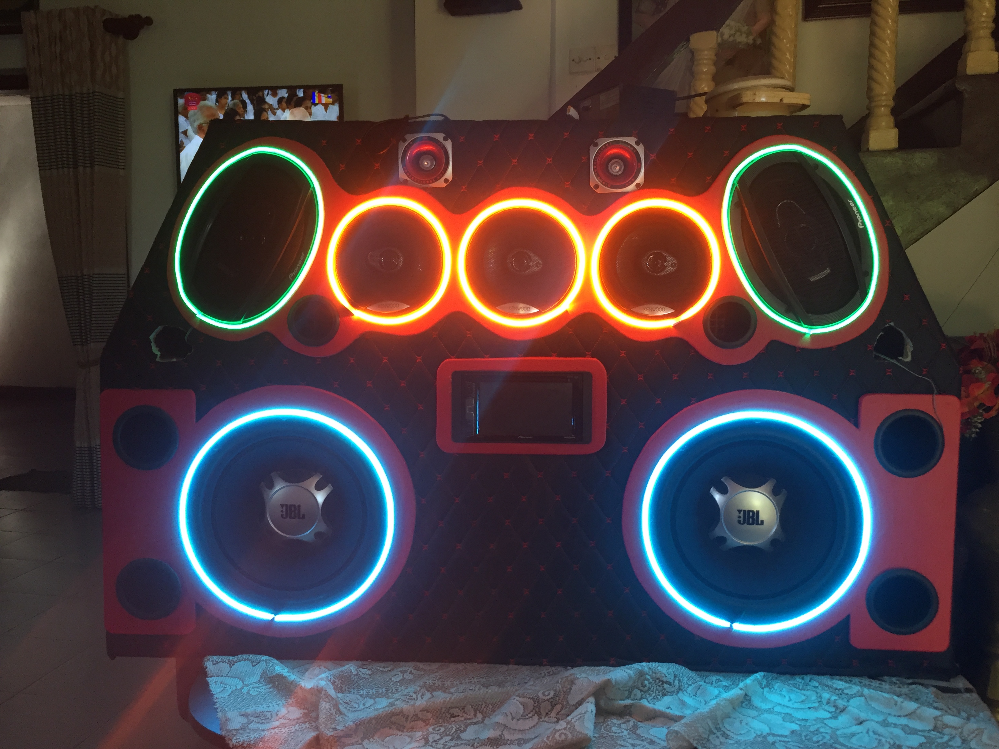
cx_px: 500
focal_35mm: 29
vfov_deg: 48.2
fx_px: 837
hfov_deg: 61.7
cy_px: 374
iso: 64
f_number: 2.2
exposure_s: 1/33
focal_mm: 4.15
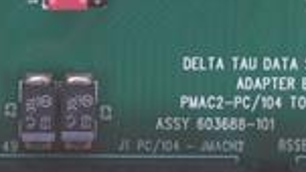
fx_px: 1250
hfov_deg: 13.9
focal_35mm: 154
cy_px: 45
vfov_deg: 7.9
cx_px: 67
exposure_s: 1/250
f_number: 14
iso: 200
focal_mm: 25
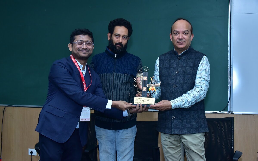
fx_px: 330
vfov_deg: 27.4
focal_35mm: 47
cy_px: 83
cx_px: 129
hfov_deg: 42.6
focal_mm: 46
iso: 1000
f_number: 7.1
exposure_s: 1/125
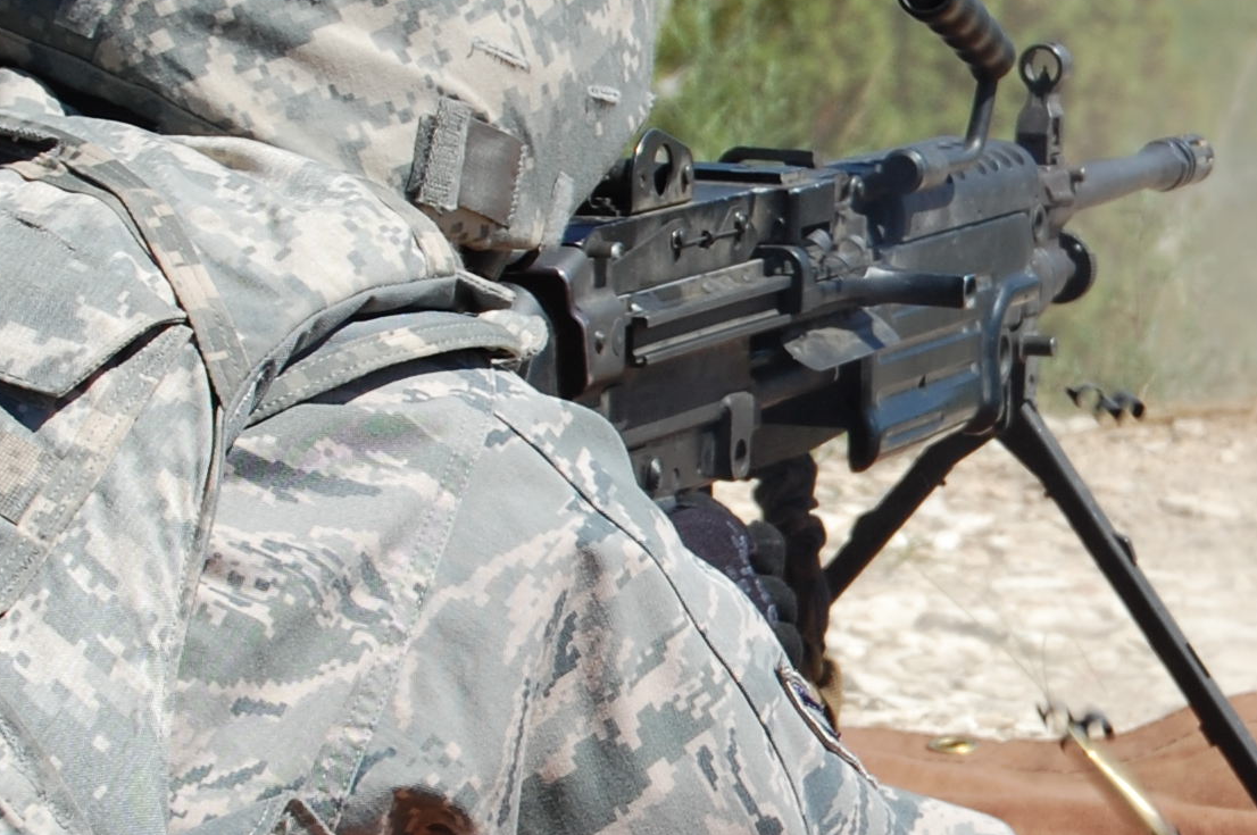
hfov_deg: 9.1
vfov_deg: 6.1
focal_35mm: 224
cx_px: 1256
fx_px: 7826
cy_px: 374
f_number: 10
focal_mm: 55
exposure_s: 1/400
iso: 200
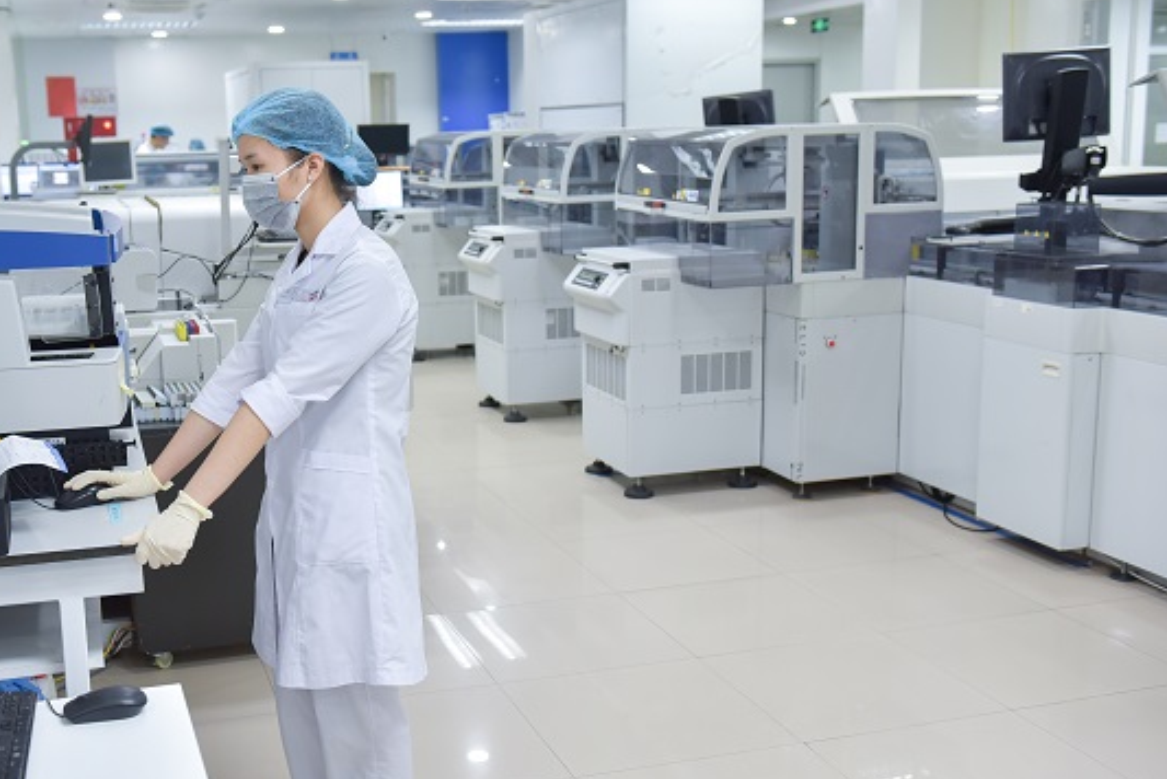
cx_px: 431
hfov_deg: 45.9
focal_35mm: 42
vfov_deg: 31.9
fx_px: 1362
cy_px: 406
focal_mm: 32
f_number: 4
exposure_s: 1/100
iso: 800
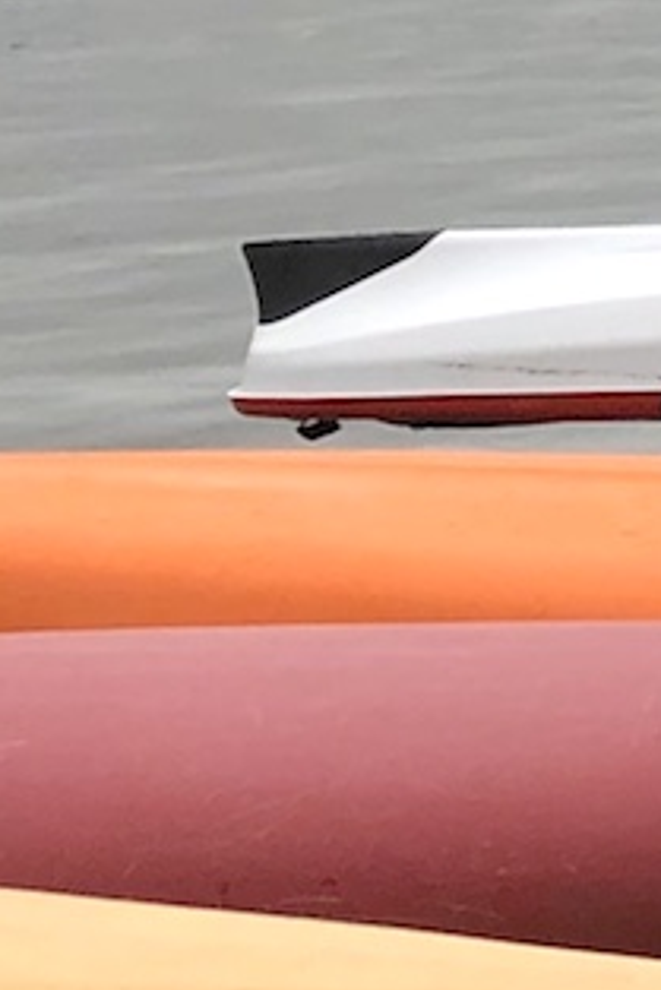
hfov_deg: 6.2
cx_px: 2549
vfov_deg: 10.7
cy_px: -399
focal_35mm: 186
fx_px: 5117
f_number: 1.8
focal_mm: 3.99
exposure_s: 1/120
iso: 25
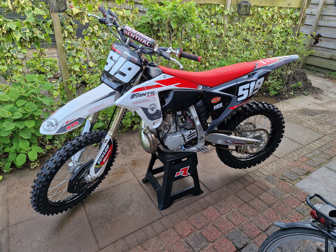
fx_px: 223
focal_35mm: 23
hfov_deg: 73.9
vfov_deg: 58.9
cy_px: 126
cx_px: 168
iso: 160
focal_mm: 5.4
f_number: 1.8
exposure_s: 1/180
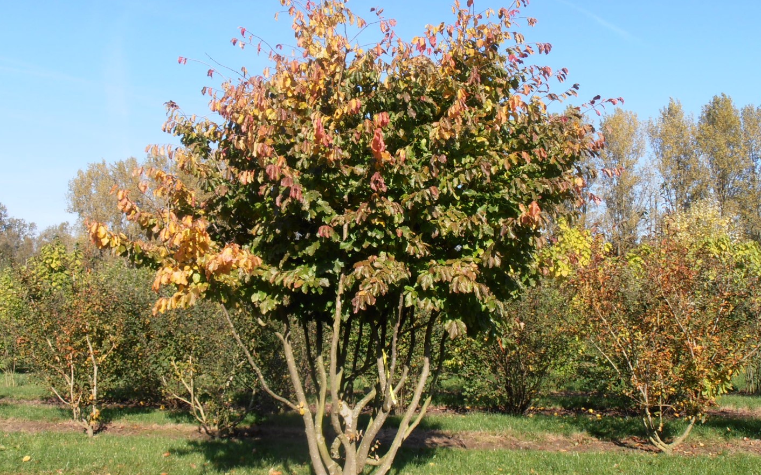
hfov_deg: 49.3
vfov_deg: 32.0
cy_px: 236
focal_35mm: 40
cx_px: 384
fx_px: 829
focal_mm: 6.61
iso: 80
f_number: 9.9
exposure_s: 1/80
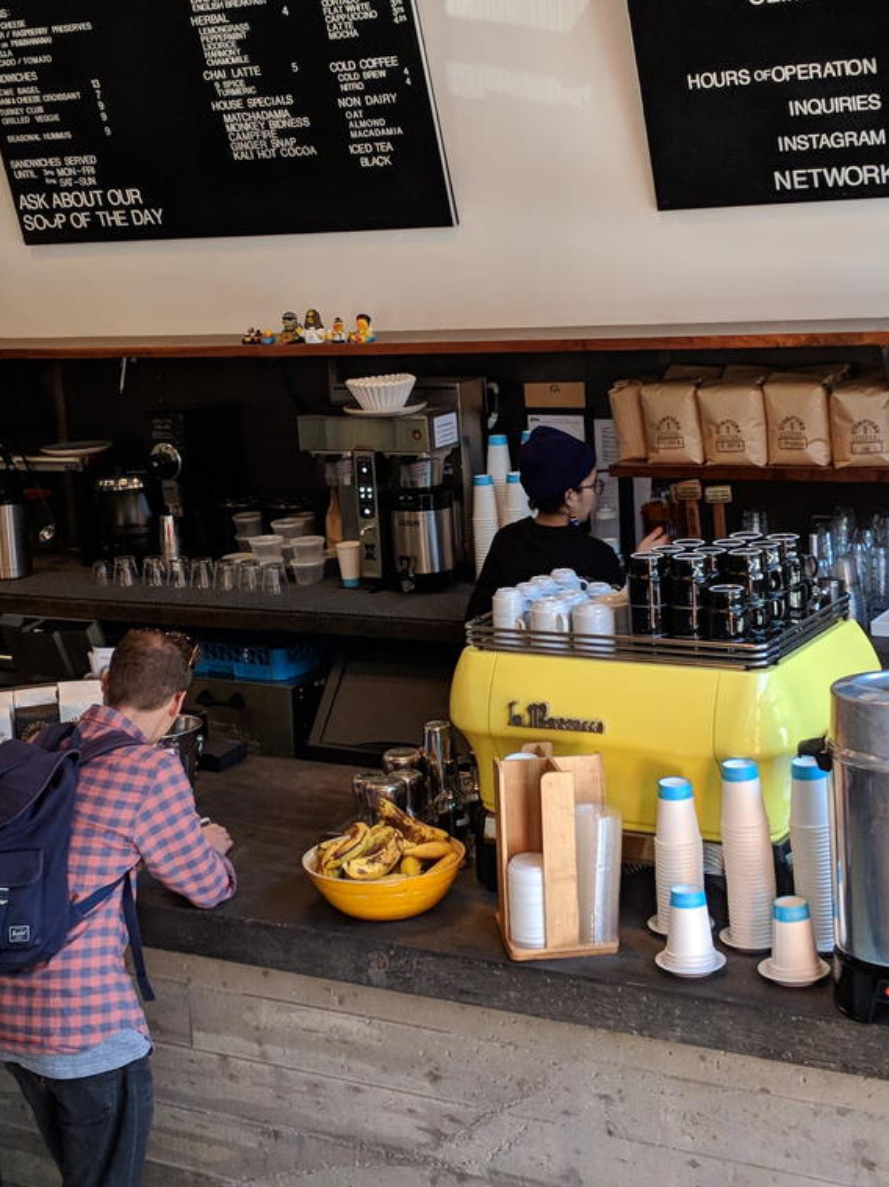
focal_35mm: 57
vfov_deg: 33.8
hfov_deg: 25.6
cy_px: 523
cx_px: 415
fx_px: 1953
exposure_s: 1/120
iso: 180
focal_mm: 4.44
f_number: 1.8
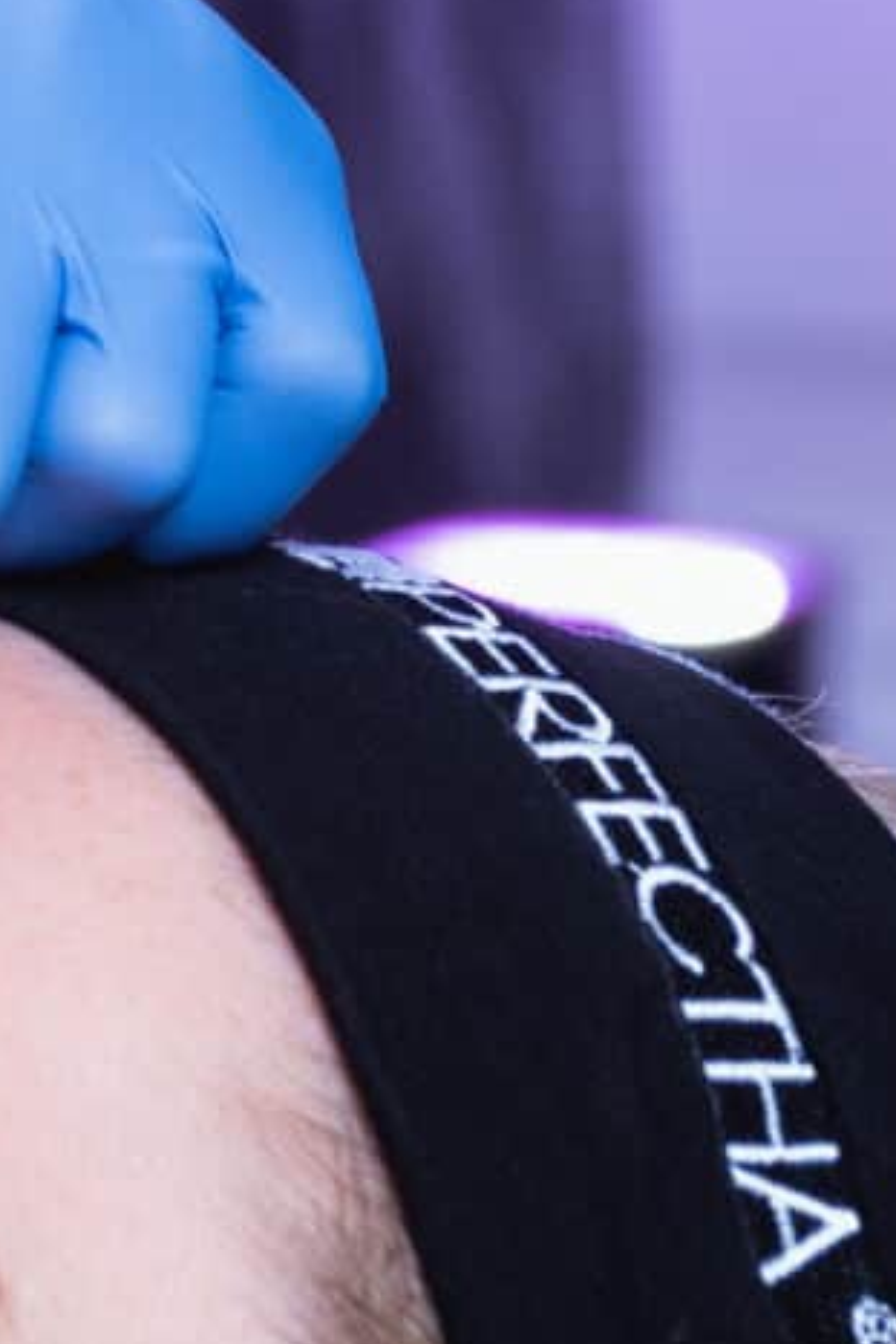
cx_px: -2155
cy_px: -1063
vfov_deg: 3.5
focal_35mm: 577
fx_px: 21524
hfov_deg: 2.4
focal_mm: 105
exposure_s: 1/125
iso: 400
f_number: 7.1
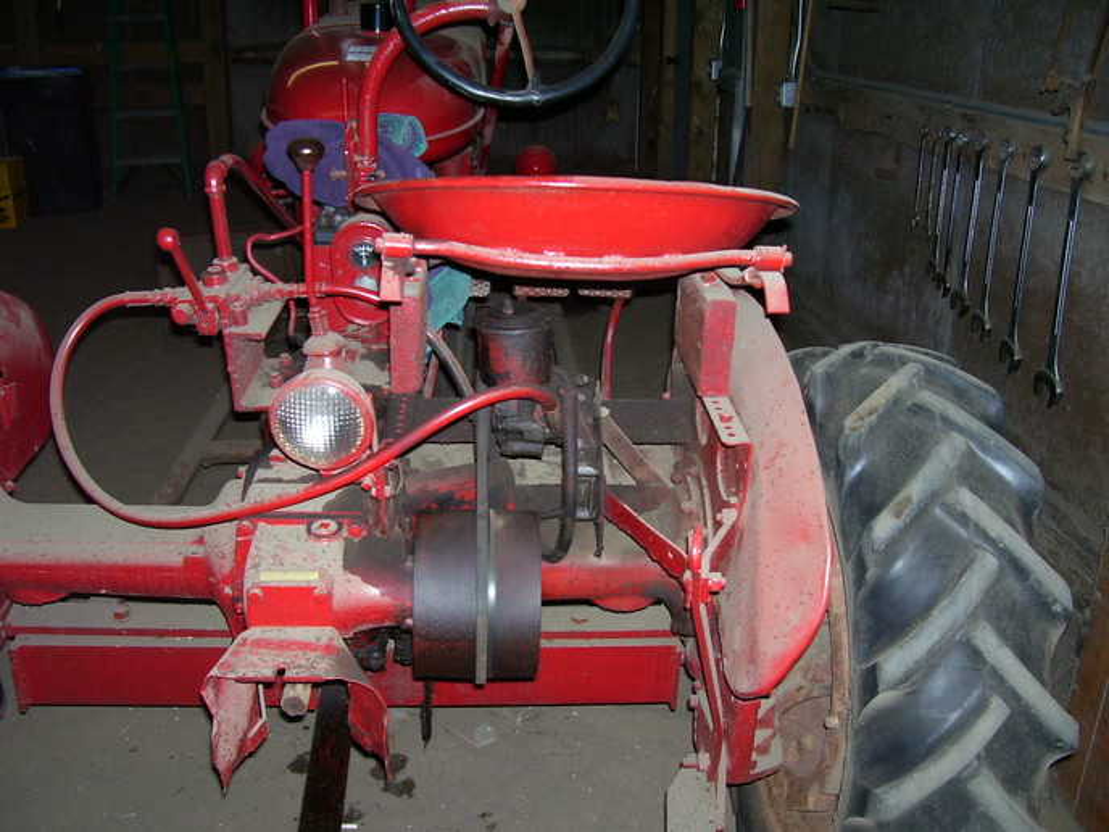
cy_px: 416
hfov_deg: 54.0
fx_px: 1089
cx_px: 554
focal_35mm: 34
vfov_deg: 41.8
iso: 125
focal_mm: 5.6
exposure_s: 1/60
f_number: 2.7
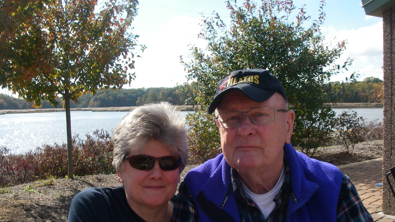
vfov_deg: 28.3
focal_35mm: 42
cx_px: 196
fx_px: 440
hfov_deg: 48.4
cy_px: 136
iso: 64
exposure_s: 1/125
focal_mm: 6.3
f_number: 6.6
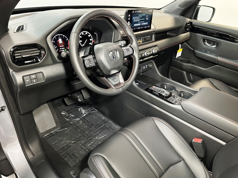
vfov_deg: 56.8
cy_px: 89
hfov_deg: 71.6
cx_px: 119
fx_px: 165
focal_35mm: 24
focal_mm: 6.86
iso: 800
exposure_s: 1/30
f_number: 1.78
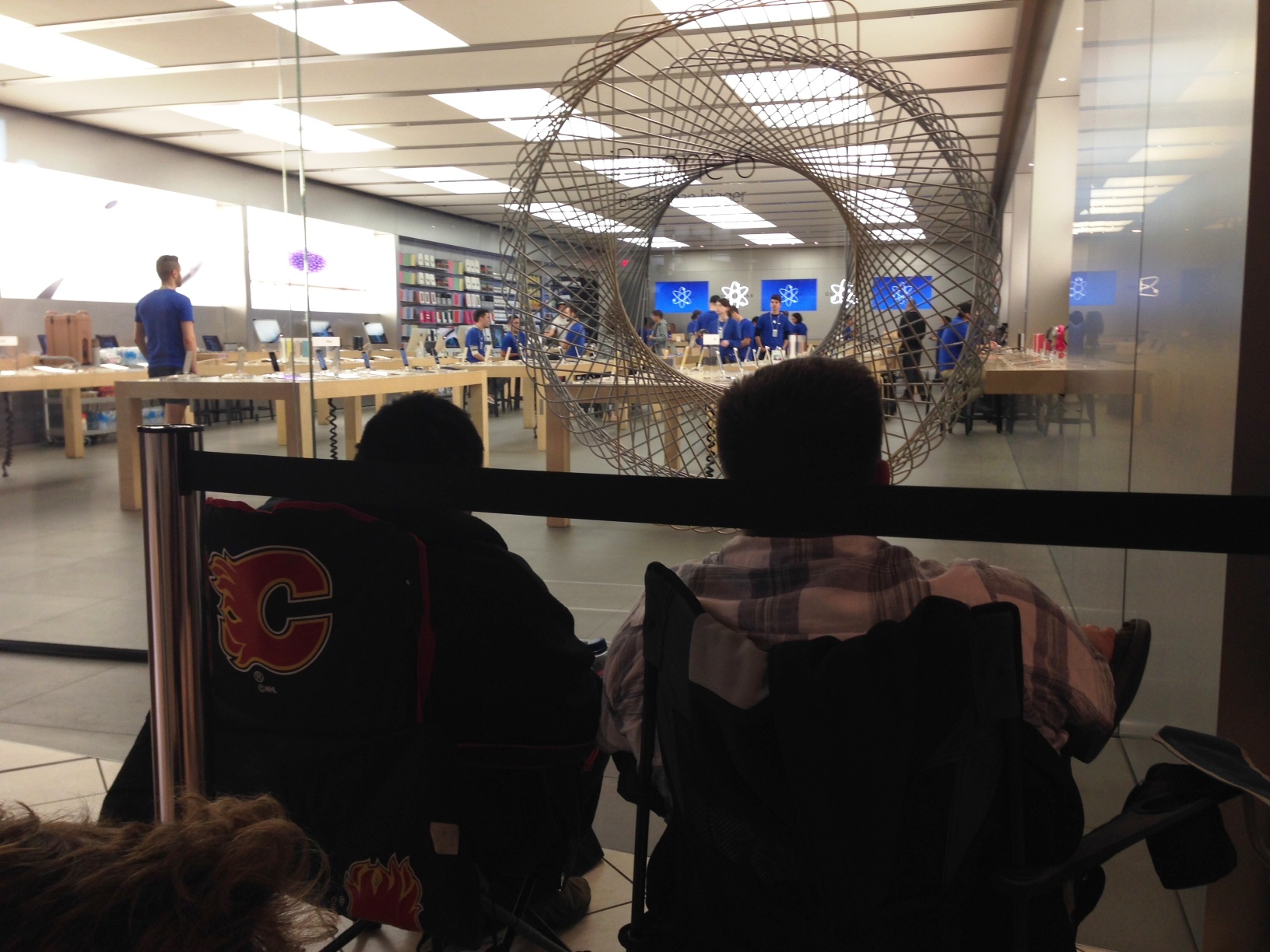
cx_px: 635
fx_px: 1211
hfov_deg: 55.4
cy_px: 476
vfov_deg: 42.9
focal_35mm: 33
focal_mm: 4.12
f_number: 2.4
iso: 64
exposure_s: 1/40
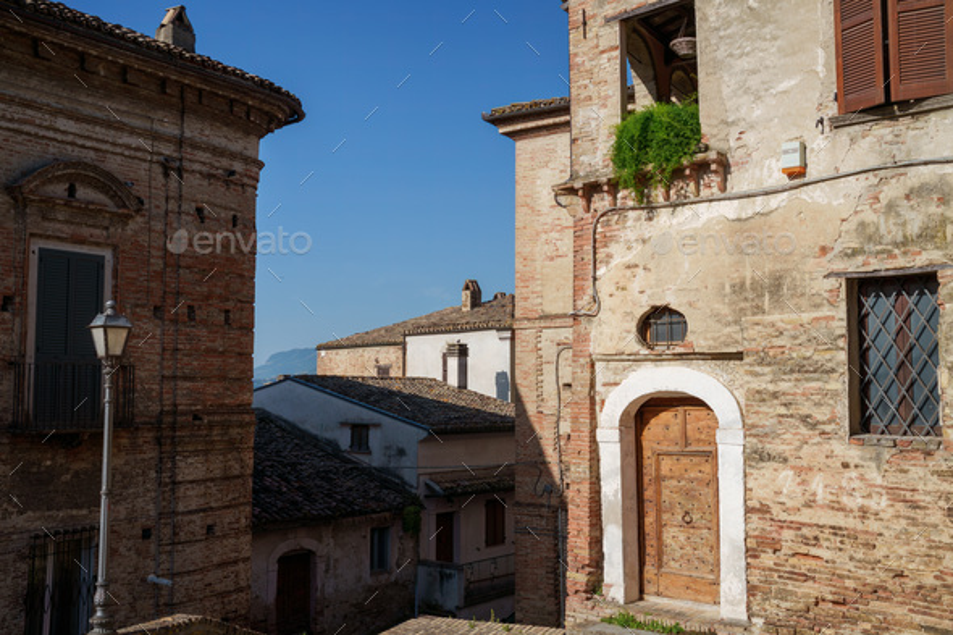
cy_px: 318
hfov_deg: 53.1
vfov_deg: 36.9
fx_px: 953
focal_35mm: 36
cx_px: 476
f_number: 9
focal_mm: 36
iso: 100
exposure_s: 1/320
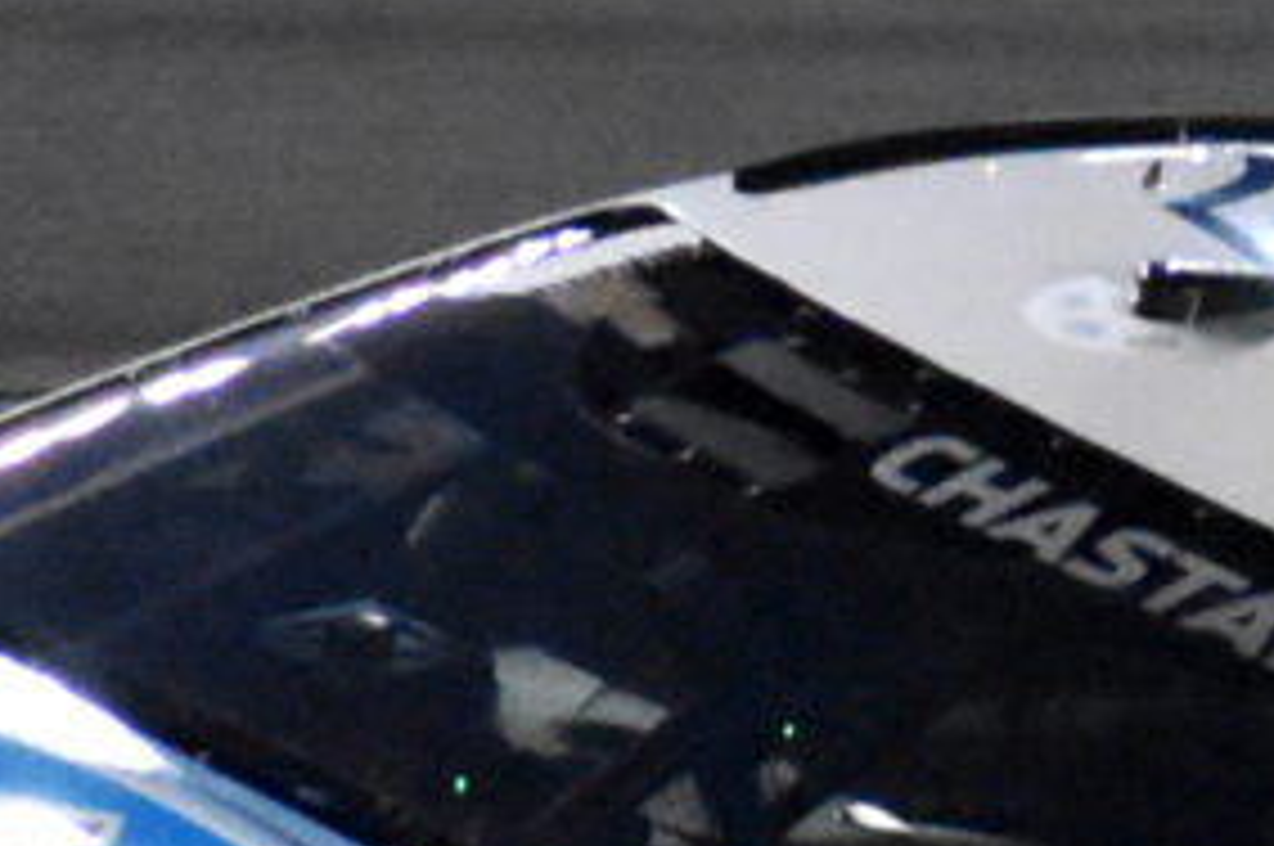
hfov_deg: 1.3
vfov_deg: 0.9
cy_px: 1197
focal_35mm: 1590
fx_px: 56193
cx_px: 1076
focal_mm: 195
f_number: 5.3
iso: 6400
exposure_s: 1/640
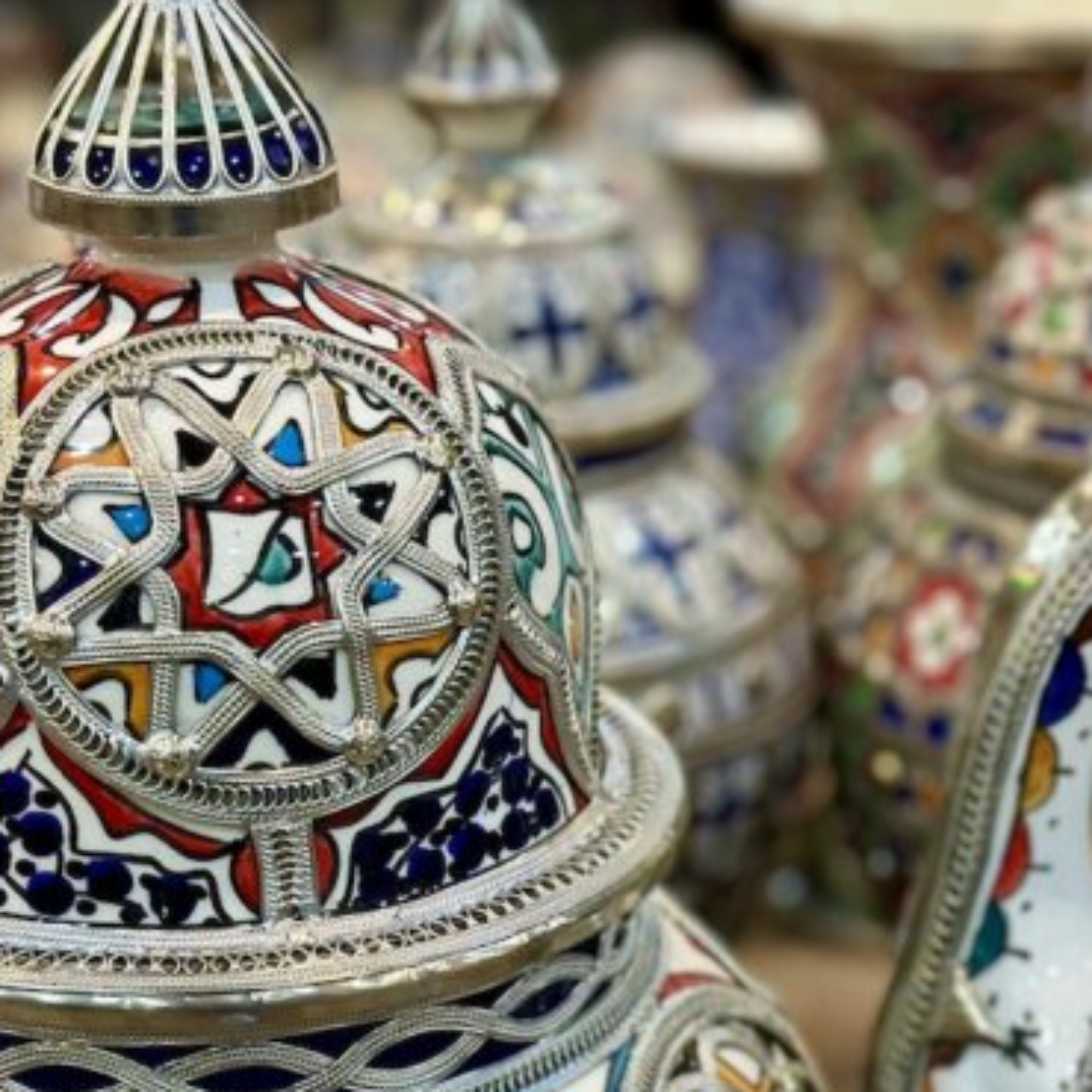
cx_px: 673
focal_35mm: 88
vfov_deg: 19.6
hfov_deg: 19.7
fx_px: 3141
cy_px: 797
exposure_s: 1/50
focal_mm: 6.86
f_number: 1.78
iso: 125
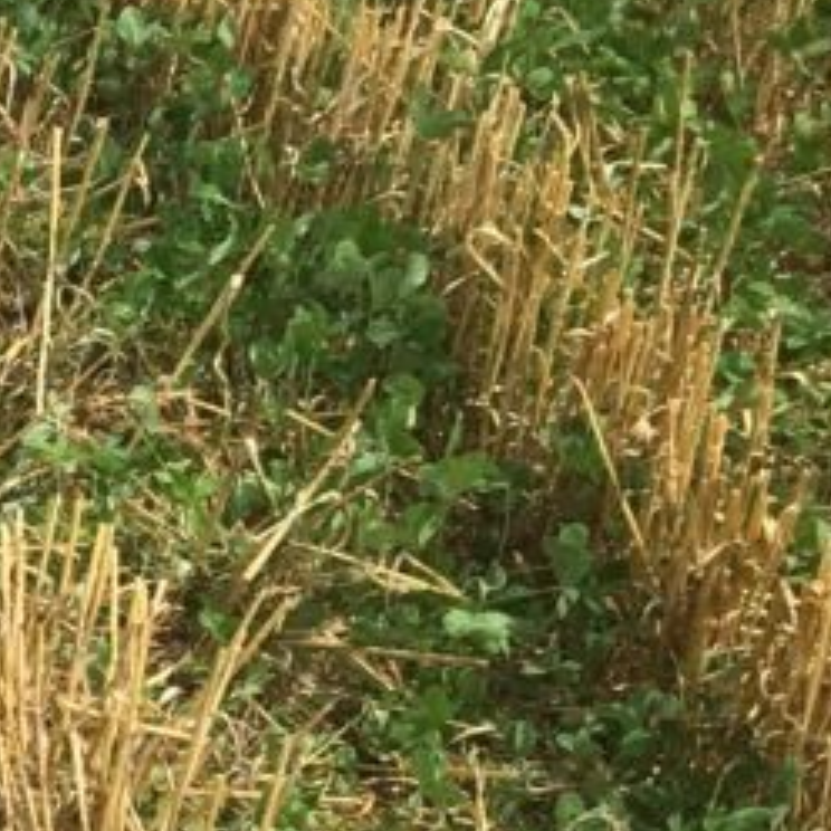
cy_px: 754
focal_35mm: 159
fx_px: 4318
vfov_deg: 10.9
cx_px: -1458
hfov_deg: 9.3
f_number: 2.2
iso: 25
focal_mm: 4.15
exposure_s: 1/1241
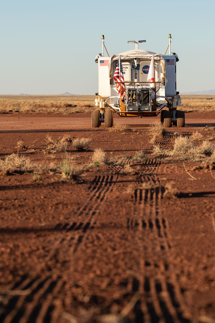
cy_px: 162
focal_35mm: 135
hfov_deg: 10.2
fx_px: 1209
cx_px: 108
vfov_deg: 15.2
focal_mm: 135
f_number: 5.6
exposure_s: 1/800
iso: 100
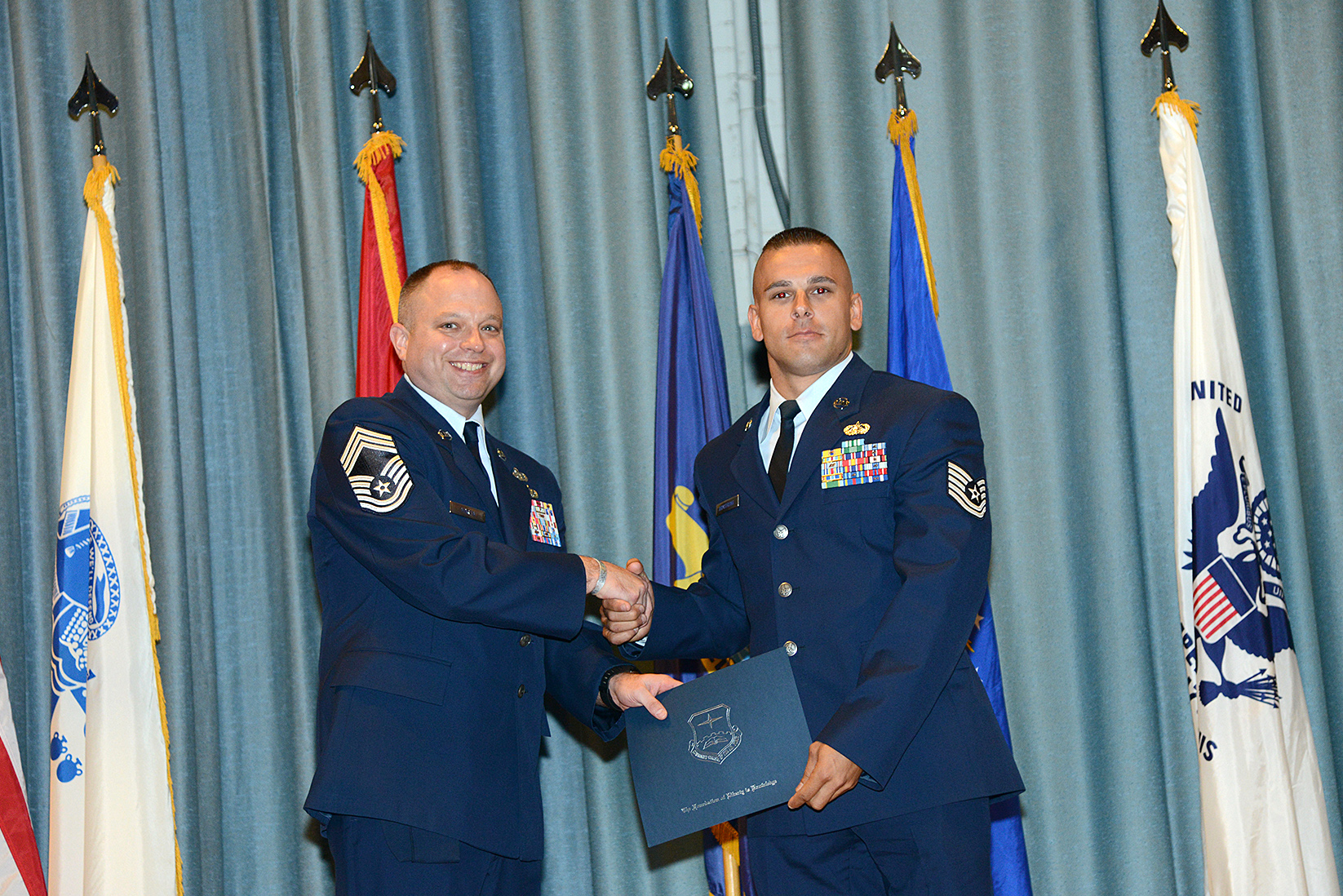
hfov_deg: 24.8
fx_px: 3059
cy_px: 446
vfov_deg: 16.7
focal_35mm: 82
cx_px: 721
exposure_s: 1/80
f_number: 4
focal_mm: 75
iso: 1250
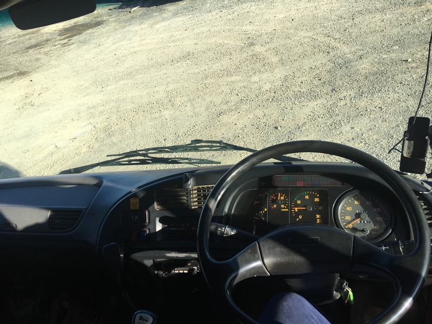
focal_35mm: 29
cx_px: 216
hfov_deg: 61.7
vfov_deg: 48.2
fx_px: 362
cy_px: 162
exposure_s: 1/490
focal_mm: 4.15
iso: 25
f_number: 2.2
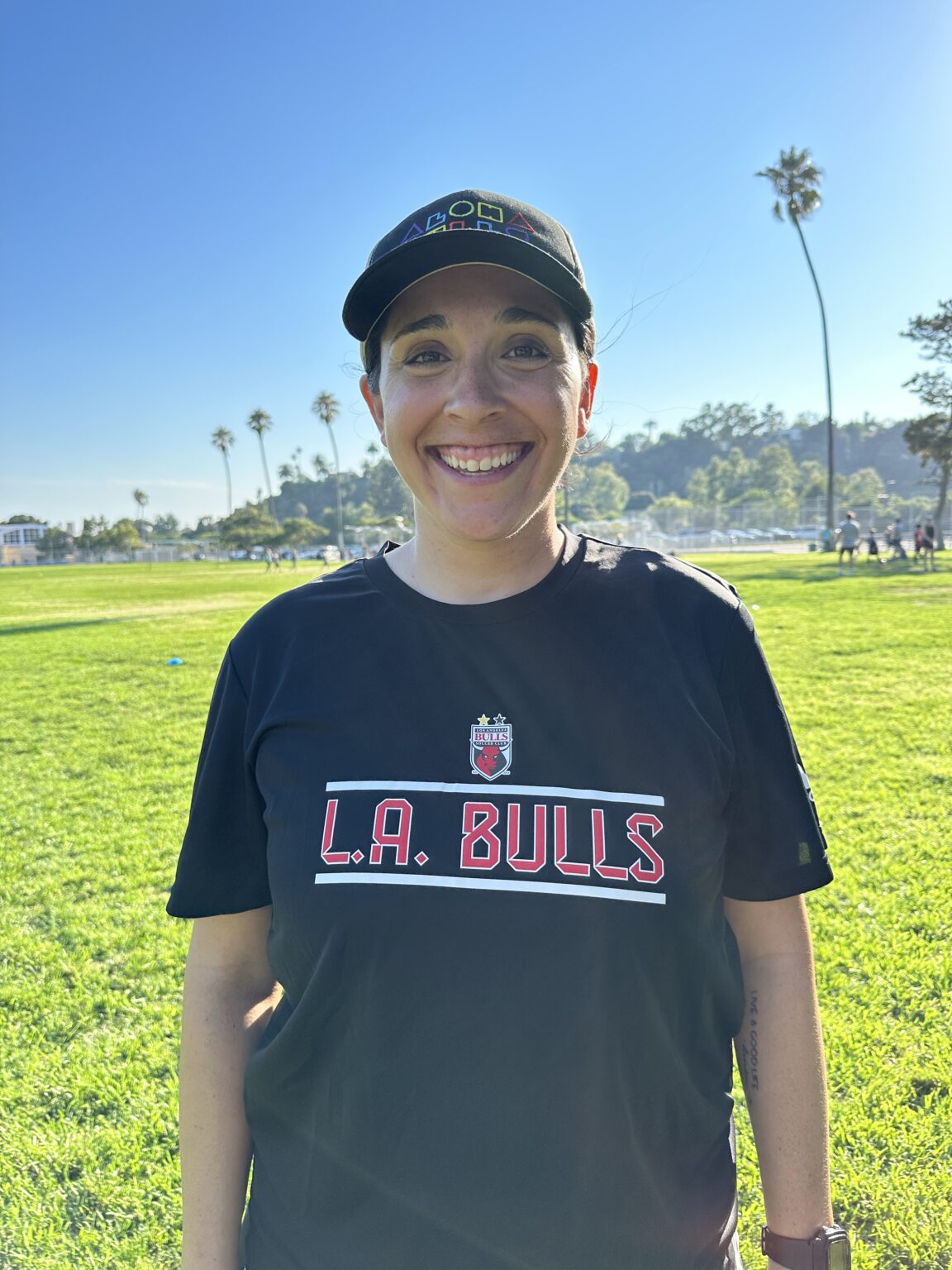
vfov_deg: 71.6
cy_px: 635
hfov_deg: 56.8
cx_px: 476
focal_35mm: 24
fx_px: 880
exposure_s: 1/1845
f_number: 1.78
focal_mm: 6.86
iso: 80
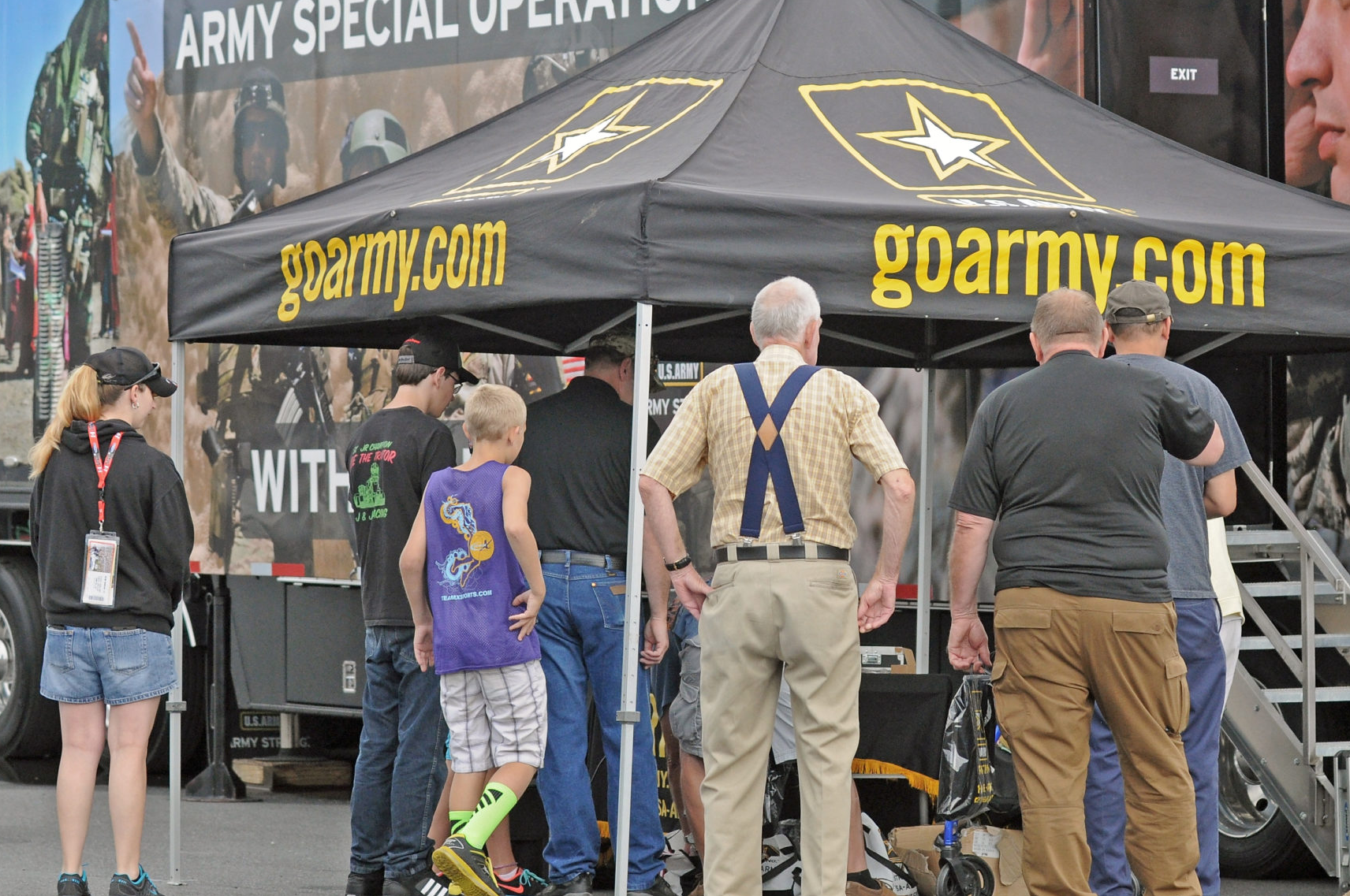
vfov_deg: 8.7
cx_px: 741
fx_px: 5880
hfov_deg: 13.1
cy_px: 460
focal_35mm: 157
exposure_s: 1/2000
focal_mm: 70
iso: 640
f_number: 4
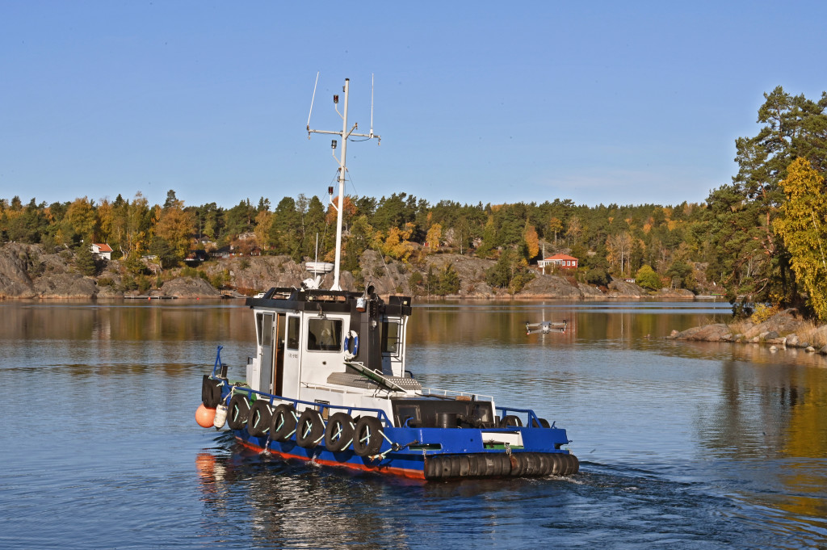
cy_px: 275
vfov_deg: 17.0
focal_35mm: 80
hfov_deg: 25.4
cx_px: 414
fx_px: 1836
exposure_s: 1/200
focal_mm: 80
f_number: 32
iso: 720
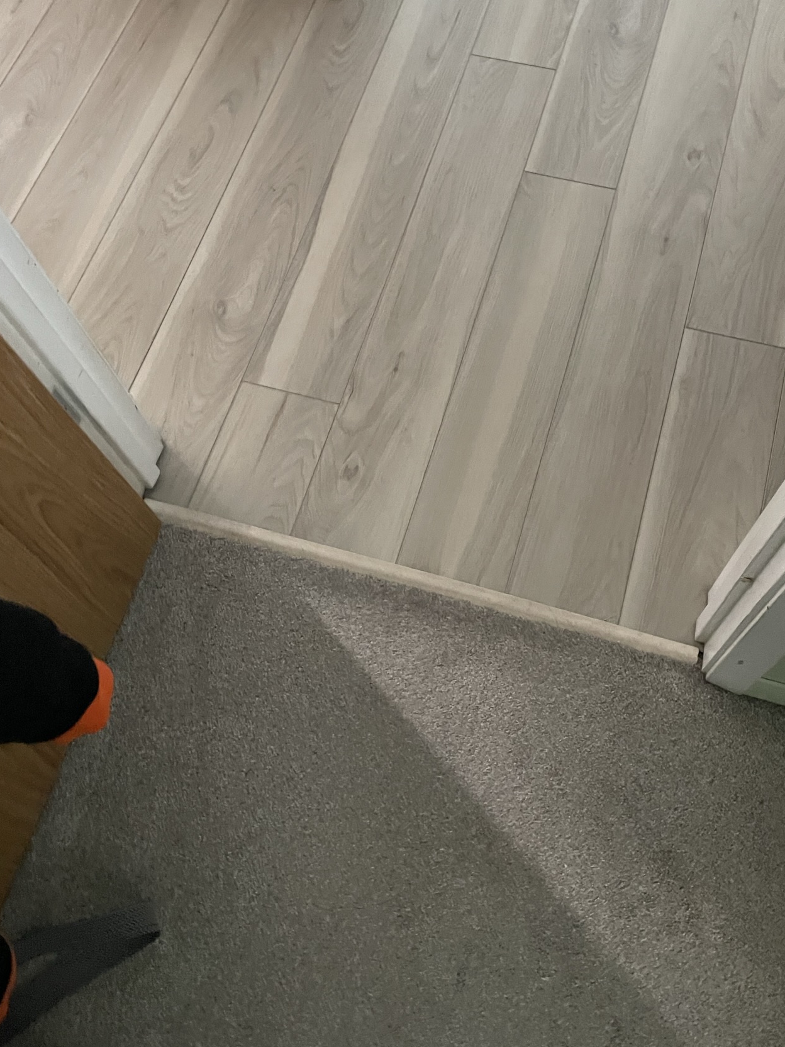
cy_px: 480
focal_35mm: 32
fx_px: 968
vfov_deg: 56.7
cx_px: 449
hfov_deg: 44.0
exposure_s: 1/30
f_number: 1.6
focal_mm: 4.2
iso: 640
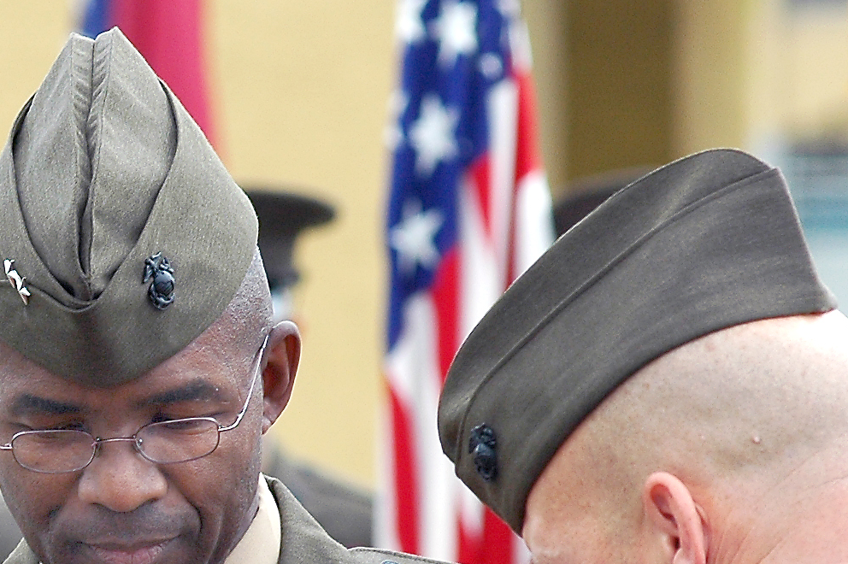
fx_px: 15524
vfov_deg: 2.1
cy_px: 501
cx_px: 25
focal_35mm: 660
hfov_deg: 3.1
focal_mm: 145
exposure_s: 1/400
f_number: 7.1
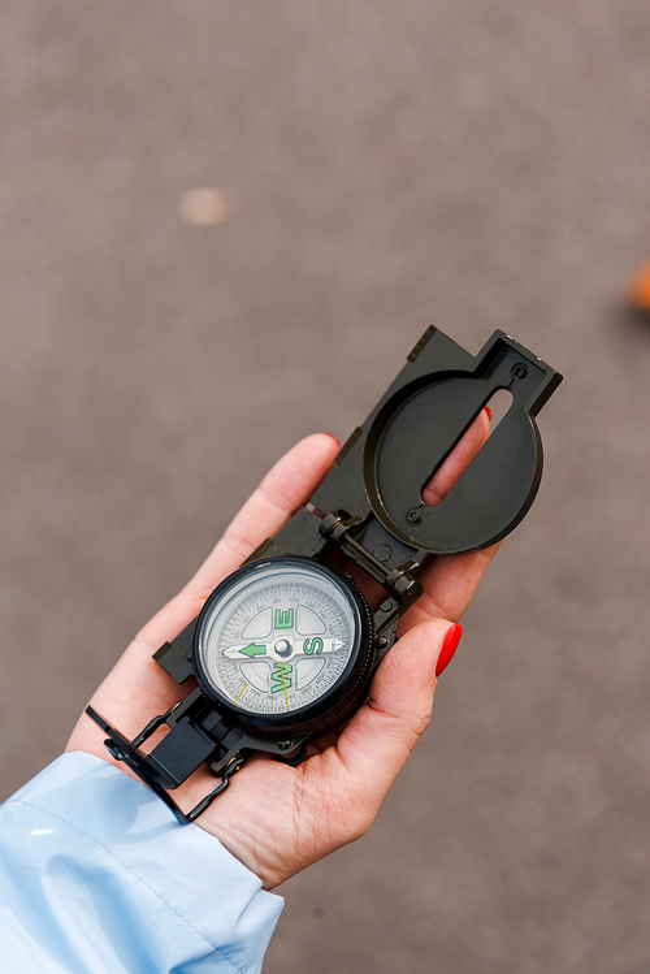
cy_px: 487
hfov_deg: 19.5
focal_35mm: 70
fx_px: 1894
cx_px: 325
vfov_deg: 28.8
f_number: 5
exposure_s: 1/400
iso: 100
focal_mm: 70
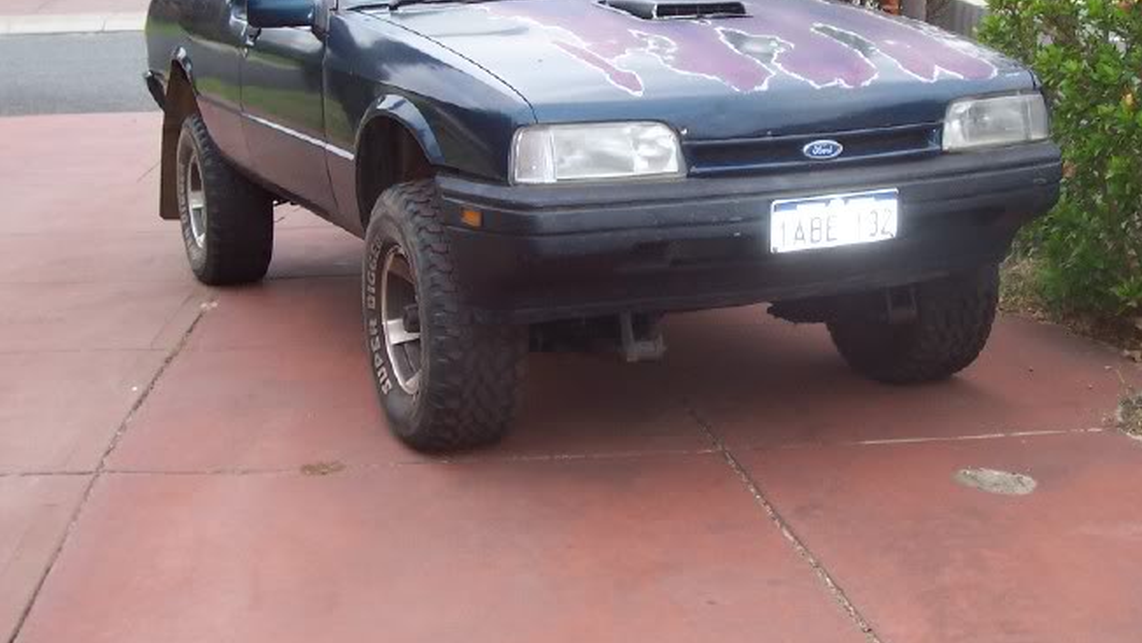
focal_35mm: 59
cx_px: 669
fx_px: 1787
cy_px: 156
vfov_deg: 20.2
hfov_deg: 35.4
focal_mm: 7
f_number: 3
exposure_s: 1/60
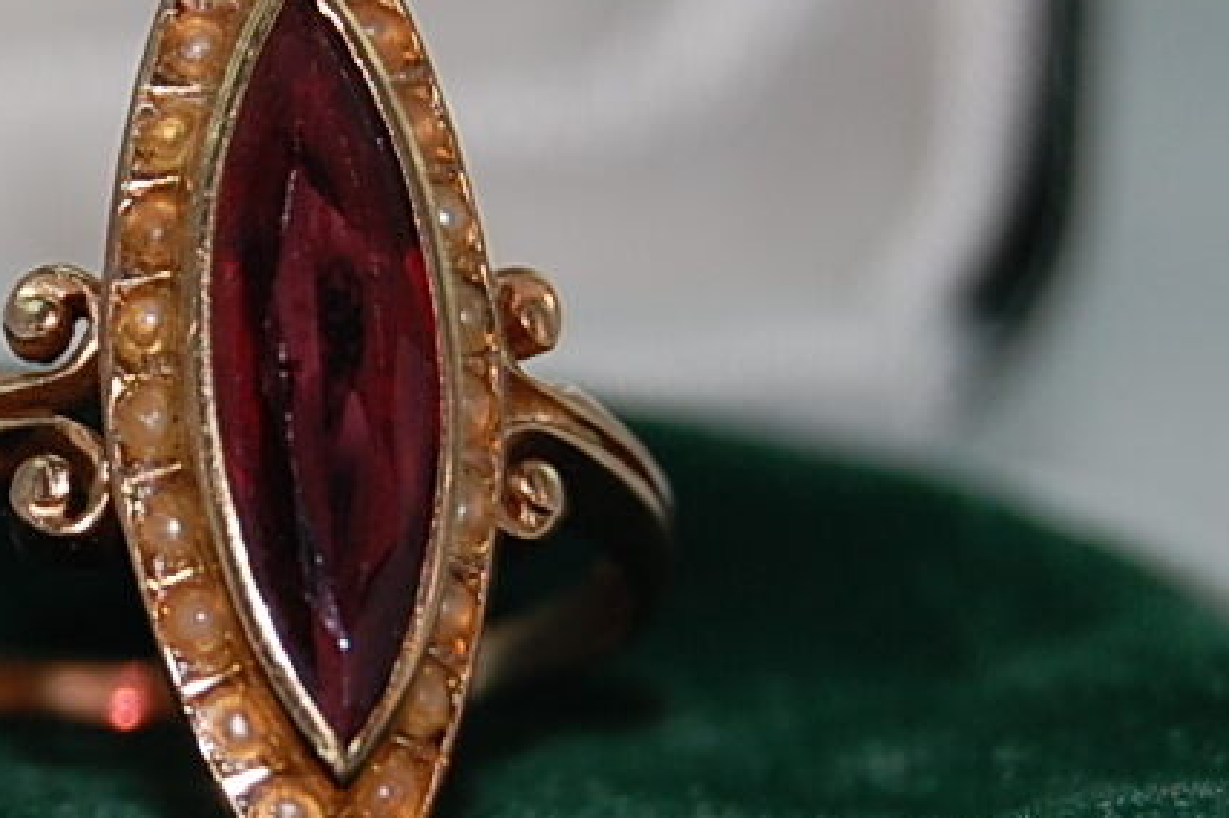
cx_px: 259
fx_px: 9918
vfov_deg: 4.7
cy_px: 320
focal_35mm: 291
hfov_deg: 7.1
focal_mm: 55
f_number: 5.6
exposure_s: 1/60
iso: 320
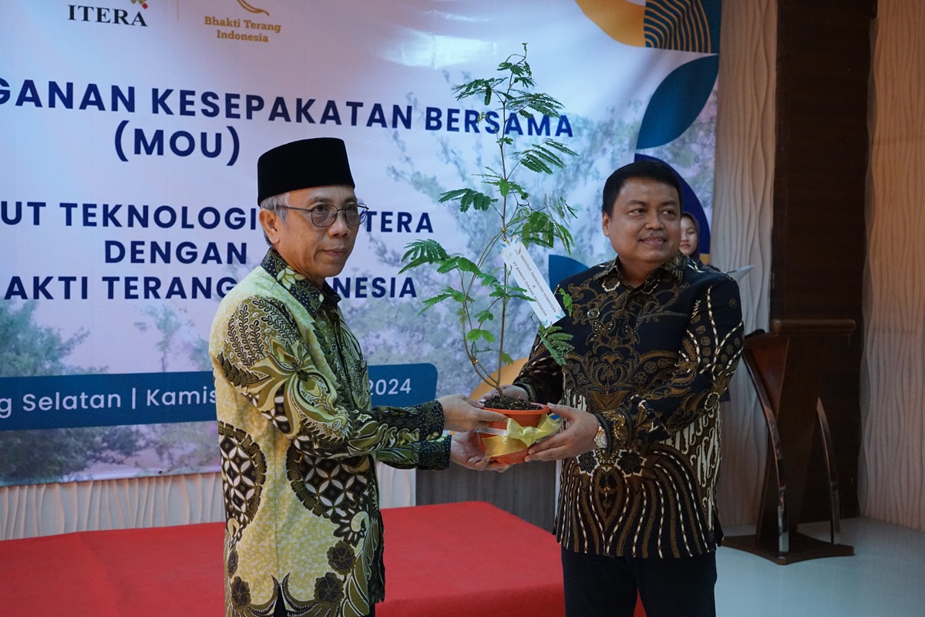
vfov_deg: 30.5
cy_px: 308
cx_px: 462
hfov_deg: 44.5
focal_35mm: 44
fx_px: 1130
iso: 6400
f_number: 7.1
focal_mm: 44
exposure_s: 1/80
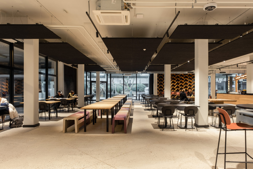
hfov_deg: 73.7
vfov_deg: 53.1
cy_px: 84
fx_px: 169
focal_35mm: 24
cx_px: 126
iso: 160
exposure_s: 1/1.25
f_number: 8
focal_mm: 16
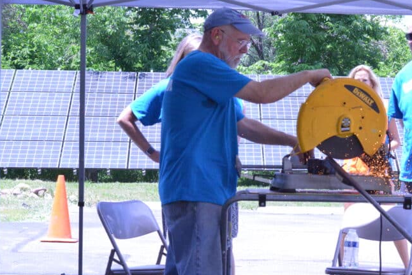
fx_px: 1271
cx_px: 324
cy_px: 182
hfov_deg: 18.3
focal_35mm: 111
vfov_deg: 12.3
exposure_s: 1/1000
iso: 6400
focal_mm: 70
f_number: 16
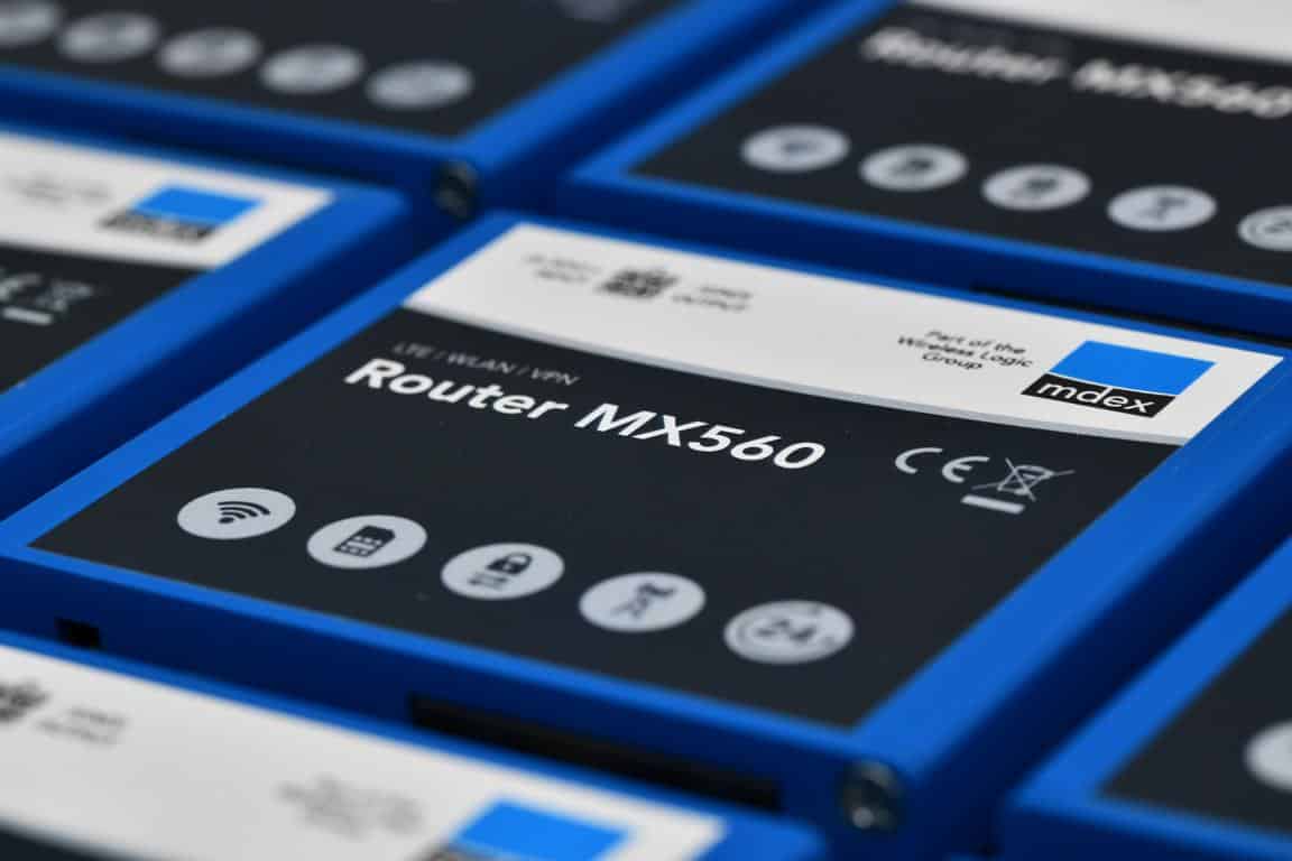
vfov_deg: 13.0
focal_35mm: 105
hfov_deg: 19.5
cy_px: 430
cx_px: 646
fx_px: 3768
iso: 640
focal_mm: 105
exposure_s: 1/320
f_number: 14
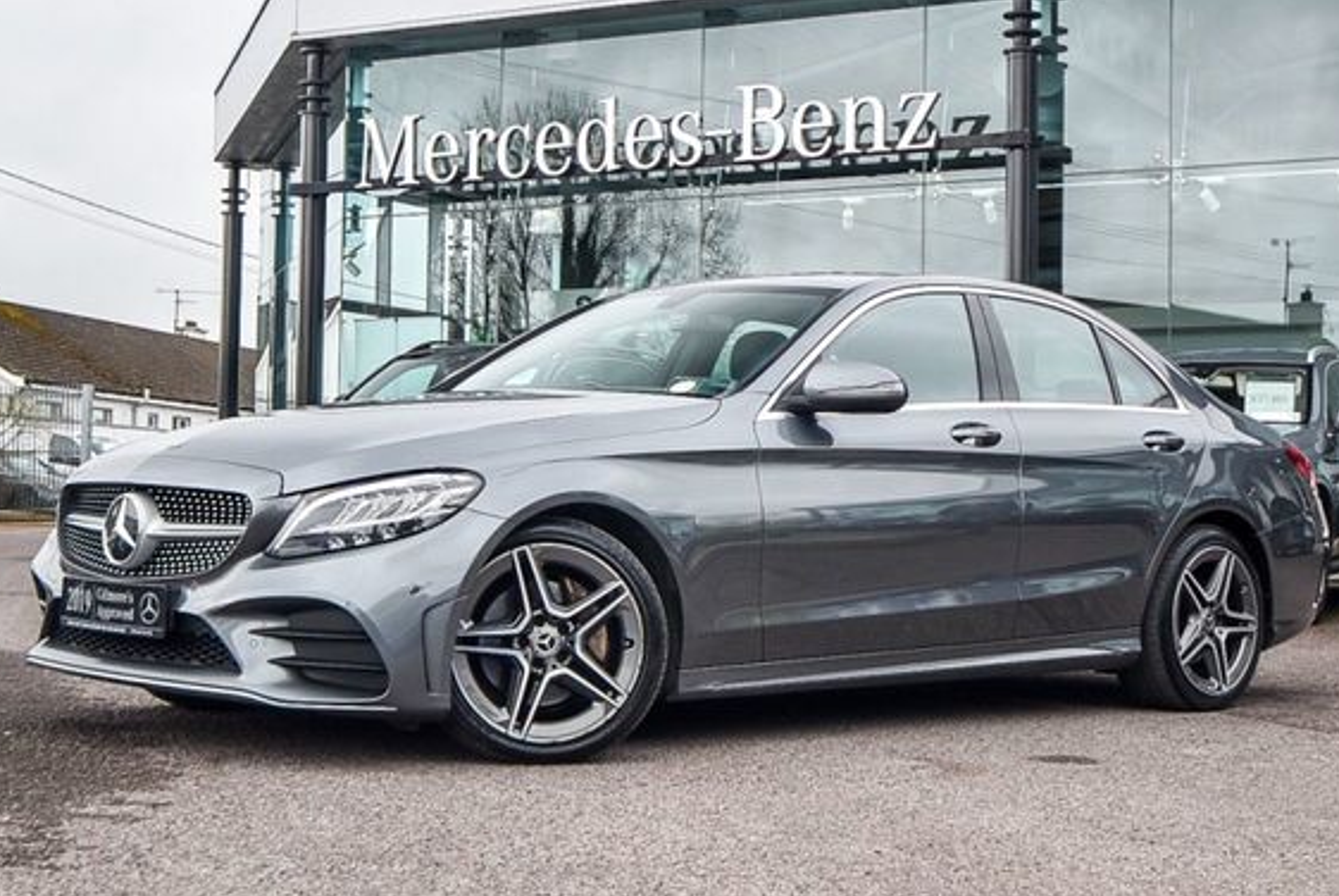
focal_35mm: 32
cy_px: 430
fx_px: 1191
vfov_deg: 41.2
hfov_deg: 58.7
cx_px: 677
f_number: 5.6
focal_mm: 20
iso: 125
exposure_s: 1/100
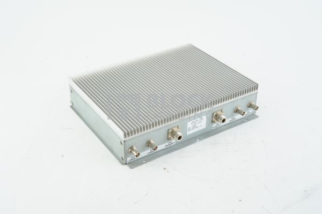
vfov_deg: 26.9
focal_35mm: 50
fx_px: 447
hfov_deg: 39.6
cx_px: 161
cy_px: 107
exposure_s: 1/125
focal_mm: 50
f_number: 11
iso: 1600
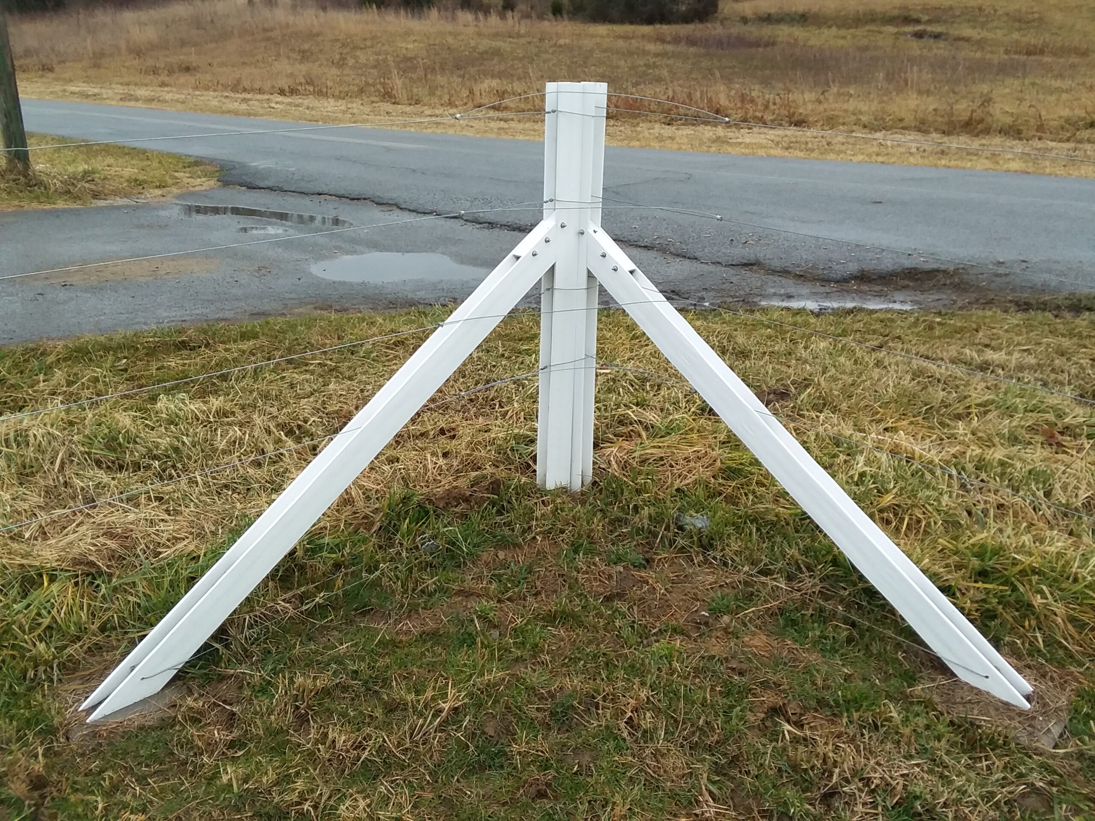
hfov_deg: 61.7
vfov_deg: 48.2
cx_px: 548
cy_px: 410
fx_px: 917
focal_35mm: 29
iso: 40
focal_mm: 2.47
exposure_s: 1/164
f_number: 1.9
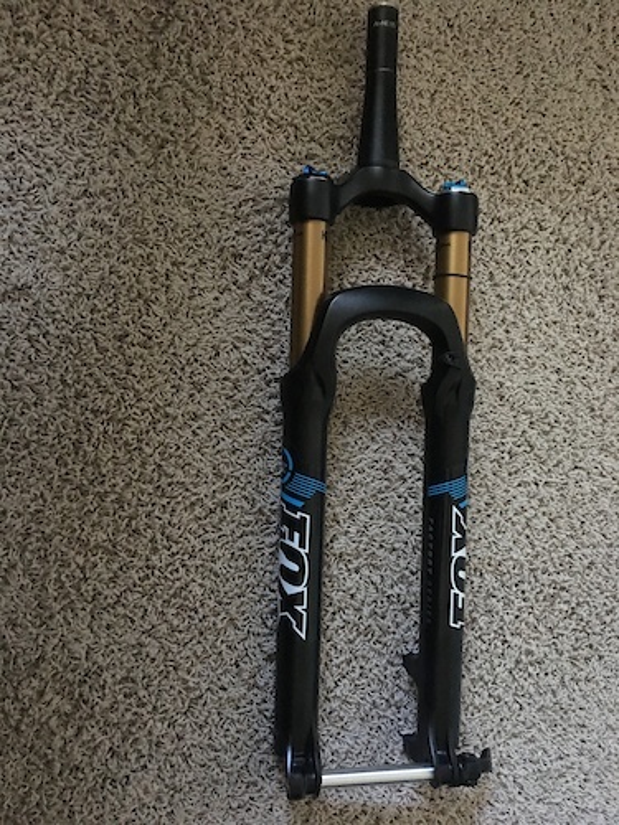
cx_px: 310
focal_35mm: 29
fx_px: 691
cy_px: 412
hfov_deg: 48.2
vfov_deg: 61.7
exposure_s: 1/15
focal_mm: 4.15
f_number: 2.2
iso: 640
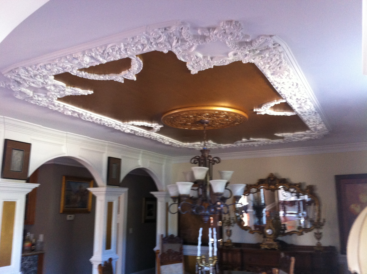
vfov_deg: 40.6
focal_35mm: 35
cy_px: 137
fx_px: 371
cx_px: 184
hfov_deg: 52.7
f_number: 2.8
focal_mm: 3.85
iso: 250
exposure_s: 1/15
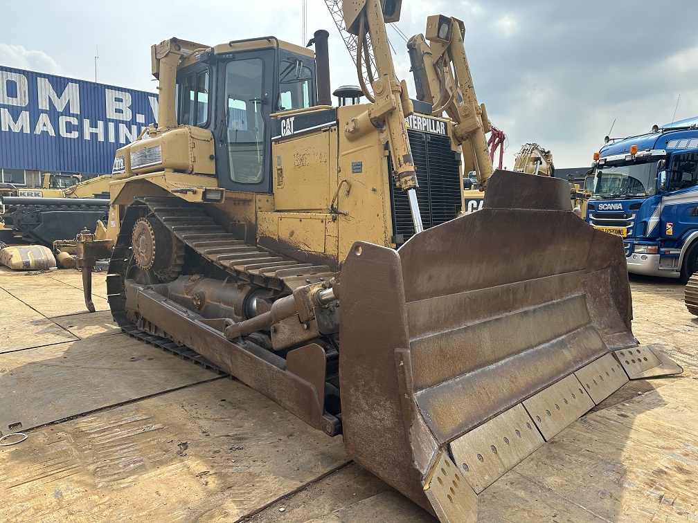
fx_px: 484
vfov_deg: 56.8
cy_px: 262
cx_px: 349
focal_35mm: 24
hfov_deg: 71.6
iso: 80
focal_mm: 6.86
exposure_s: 1/1988
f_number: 1.78
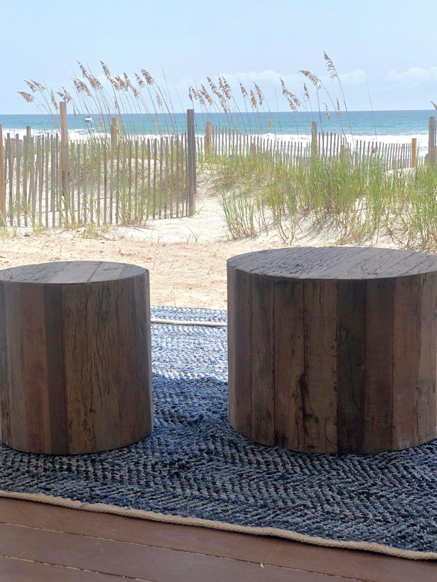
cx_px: 223
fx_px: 1027
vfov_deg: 31.7
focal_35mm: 61
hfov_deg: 24.0
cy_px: 291
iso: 20
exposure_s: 1/796
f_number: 2.8
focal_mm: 6.6
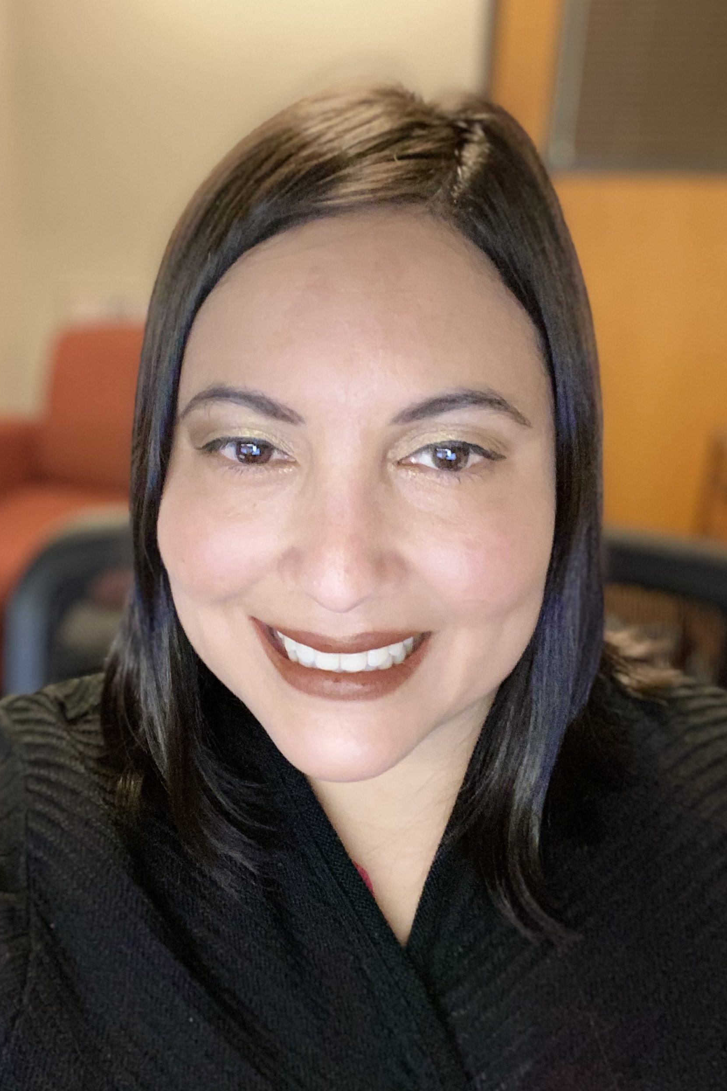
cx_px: 315
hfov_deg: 41.0
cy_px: 539
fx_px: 969
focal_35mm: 32
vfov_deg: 58.7
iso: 250
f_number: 2.2
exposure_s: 1/30
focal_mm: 2.71
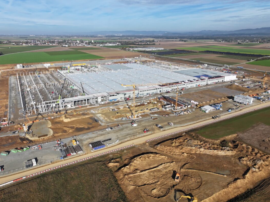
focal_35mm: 26
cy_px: 93
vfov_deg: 53.0
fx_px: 203
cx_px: 127
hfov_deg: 67.3
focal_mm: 12.29
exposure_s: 1/30
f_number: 2.8
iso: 100
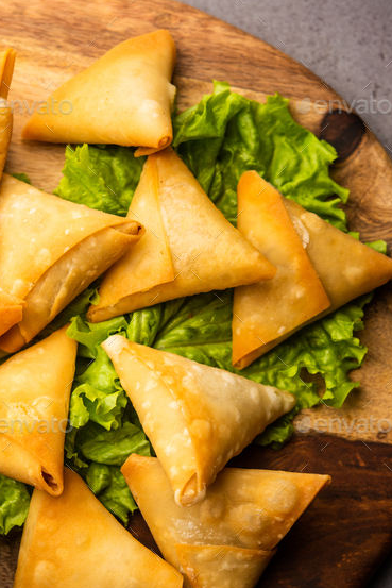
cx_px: 182
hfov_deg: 14.3
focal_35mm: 96
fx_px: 1567
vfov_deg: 21.1
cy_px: 417
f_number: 5.6
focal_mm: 60
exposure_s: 1/125
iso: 100
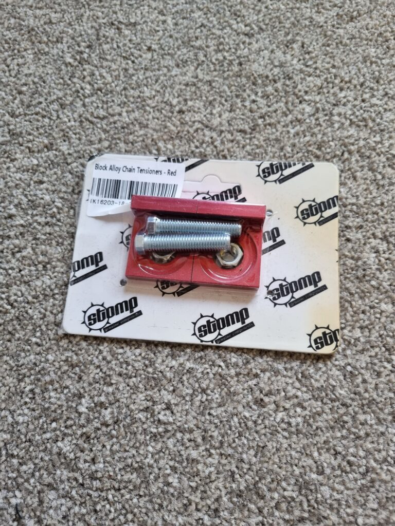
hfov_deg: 53.1
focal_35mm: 26
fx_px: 396
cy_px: 263
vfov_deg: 67.3
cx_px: 198
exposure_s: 1/100
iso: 250
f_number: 1.8
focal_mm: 5.4
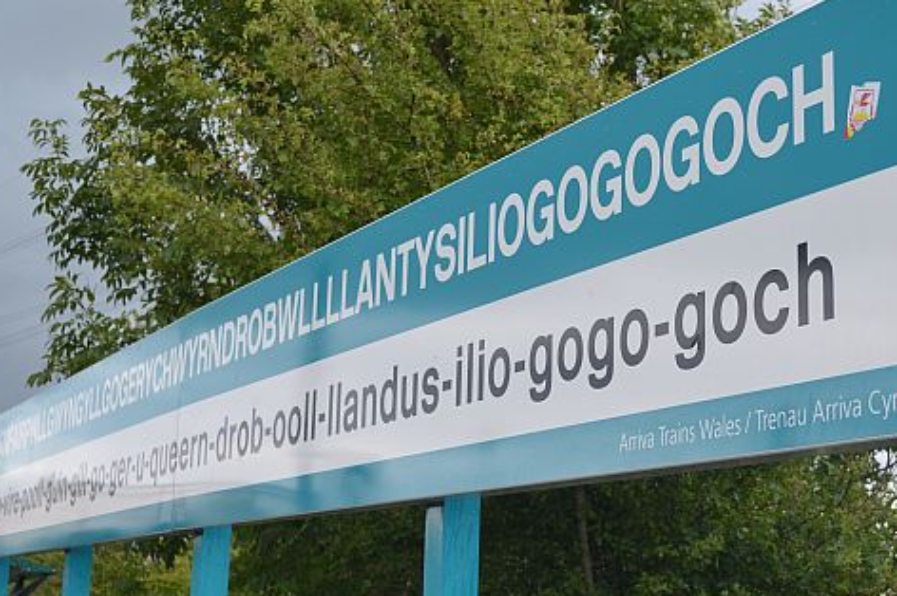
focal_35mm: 65
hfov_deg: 31.0
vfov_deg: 20.9
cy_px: 275
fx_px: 1618
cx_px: 490
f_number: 5.6
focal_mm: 32
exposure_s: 1/125
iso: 200
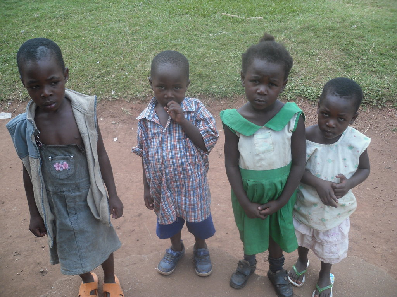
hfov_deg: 54.0
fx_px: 390
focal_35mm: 34
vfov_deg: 41.8
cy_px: 148
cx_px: 198
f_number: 2.8
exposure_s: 1/449
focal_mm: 6
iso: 80
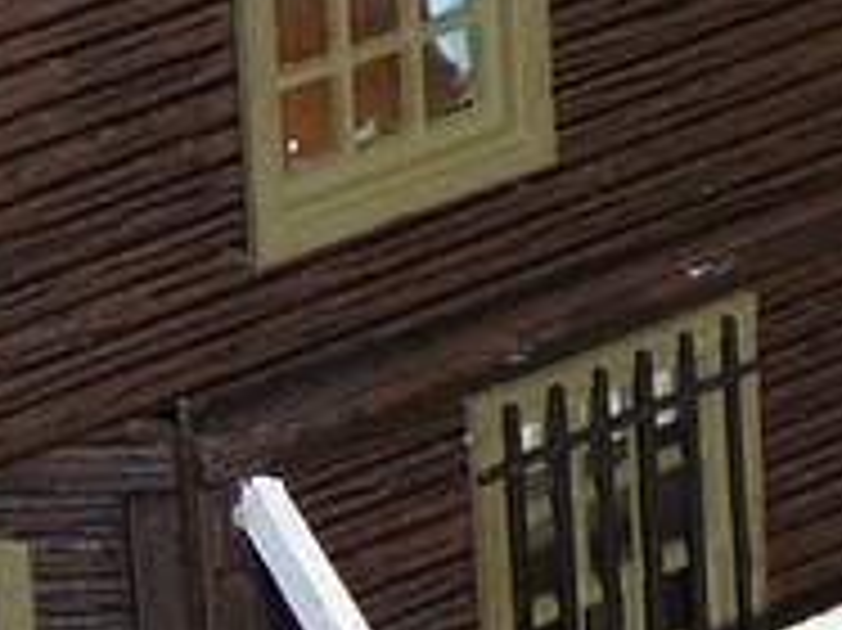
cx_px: -59
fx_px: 7900
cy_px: 225
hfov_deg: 6.1
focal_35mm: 325
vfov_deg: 4.6
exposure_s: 1/60
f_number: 5.5
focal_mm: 13.4
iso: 400
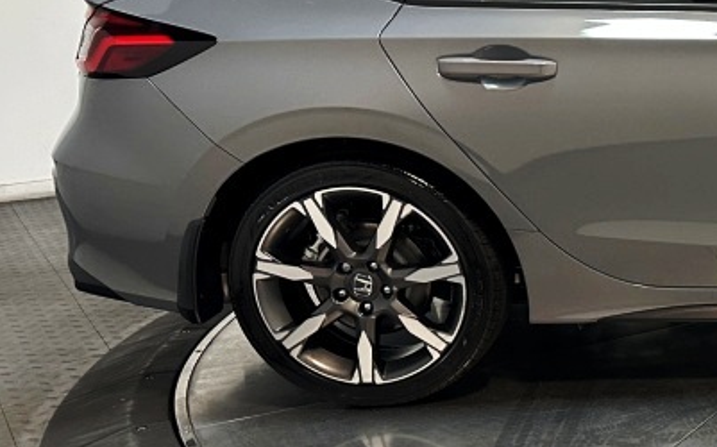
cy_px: 304
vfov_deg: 19.9
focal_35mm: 65
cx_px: 885
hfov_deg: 27.3
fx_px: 1269
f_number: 1.78
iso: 320
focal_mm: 6.86
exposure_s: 1/60
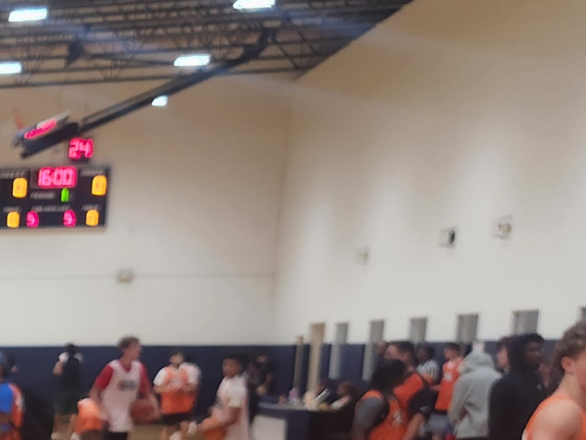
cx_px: -564
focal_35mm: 95
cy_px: 664
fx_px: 1608
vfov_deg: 14.5
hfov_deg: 16.2
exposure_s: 1/180
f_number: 1.8
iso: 100
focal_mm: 5.4
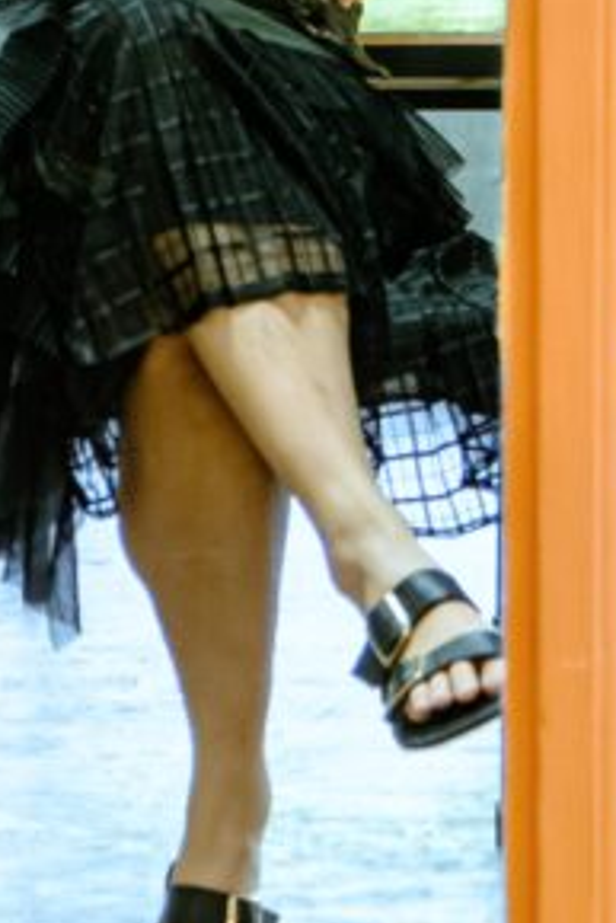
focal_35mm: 255
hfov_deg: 5.4
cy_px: -687
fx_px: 6537
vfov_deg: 7.8
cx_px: 546
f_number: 4
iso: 2000
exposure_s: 1/100
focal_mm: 48
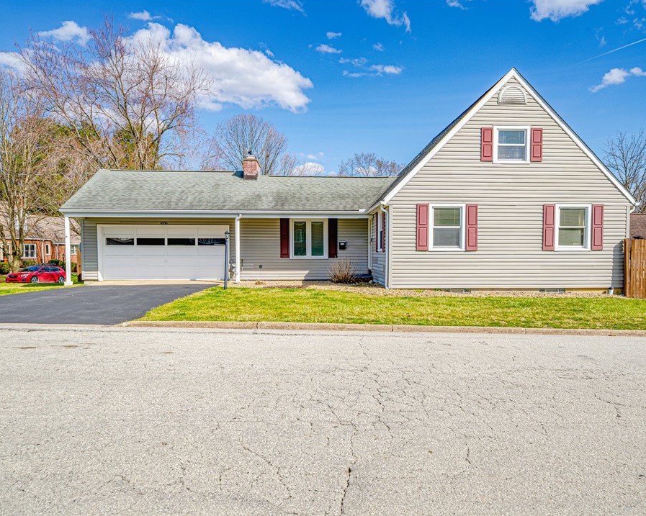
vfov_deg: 56.8
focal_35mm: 25
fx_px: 478
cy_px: 257
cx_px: 344
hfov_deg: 68.0
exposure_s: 1/125
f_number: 11
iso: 50
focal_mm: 22
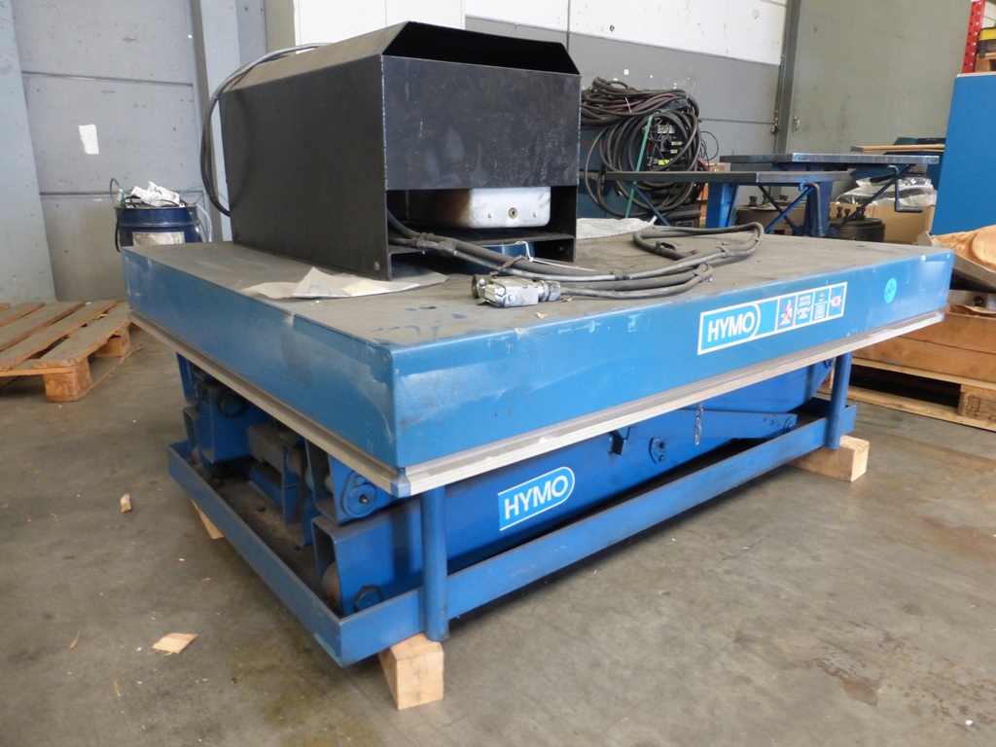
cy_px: 374
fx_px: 691
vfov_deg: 56.8
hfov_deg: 71.6
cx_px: 498
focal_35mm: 24
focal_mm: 4.3
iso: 400
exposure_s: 1/40
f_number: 3.3
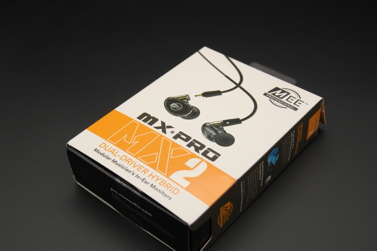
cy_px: 126
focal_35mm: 57
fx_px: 596
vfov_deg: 23.7
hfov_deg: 35.1
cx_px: 188
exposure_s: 1/50
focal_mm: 38
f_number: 5
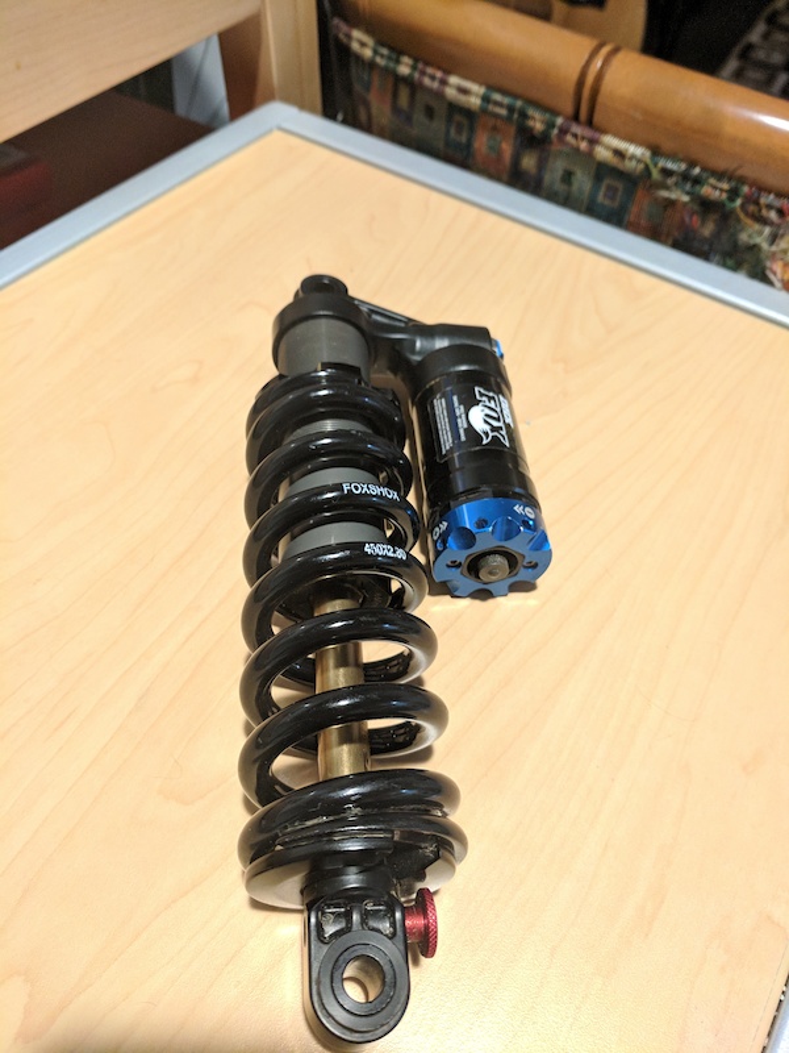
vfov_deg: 67.3
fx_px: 790
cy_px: 526
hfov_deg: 53.1
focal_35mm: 26
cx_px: 394
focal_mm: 4.67
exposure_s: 1/40
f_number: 2
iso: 705
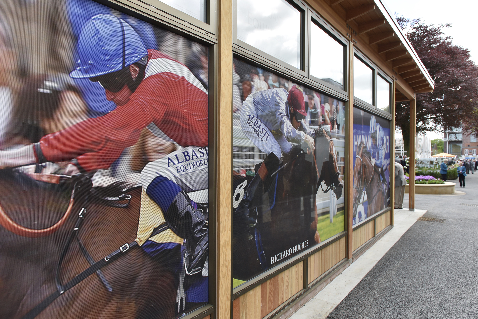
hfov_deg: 73.7
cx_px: 239
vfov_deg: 53.2
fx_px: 319
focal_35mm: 24
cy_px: 160
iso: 200
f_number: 5.6
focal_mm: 24
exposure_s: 1/250
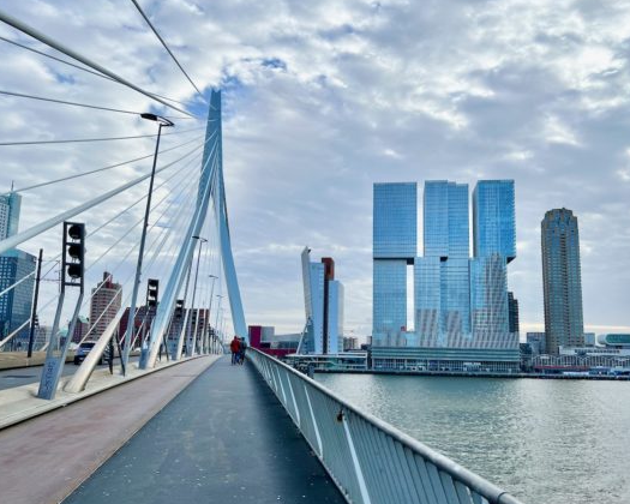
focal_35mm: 29
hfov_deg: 60.3
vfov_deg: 49.9
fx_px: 541
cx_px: 348
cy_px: 266
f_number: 1.5
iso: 50
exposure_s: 1/3165
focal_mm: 5.7
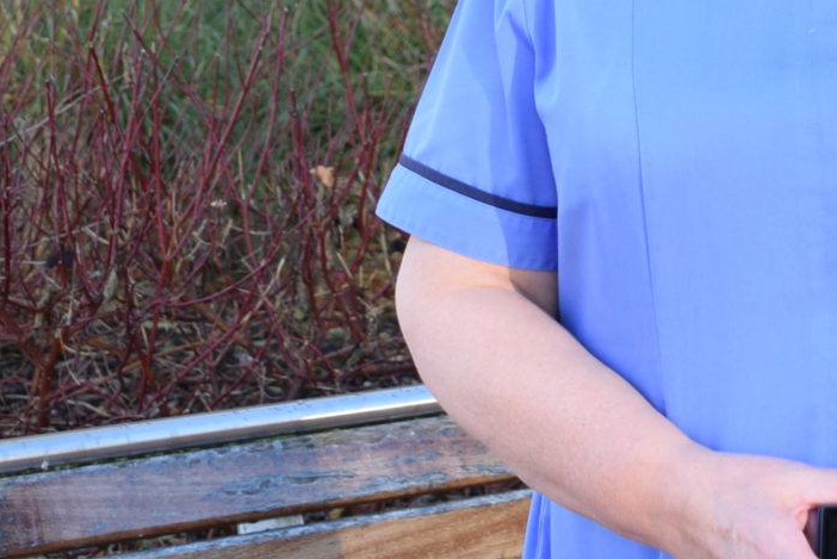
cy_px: -35
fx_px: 2443
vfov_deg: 12.9
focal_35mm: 105
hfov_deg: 19.2
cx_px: 670
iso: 200
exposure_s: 1/125
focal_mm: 24
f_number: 4
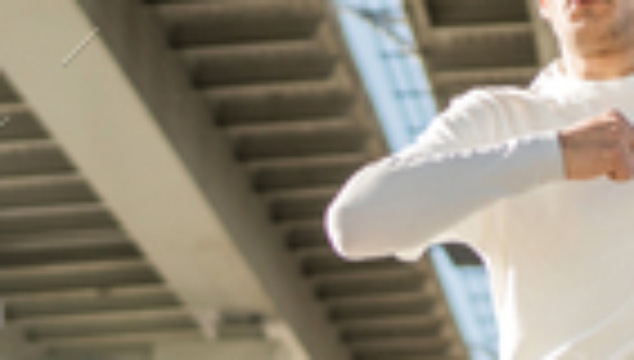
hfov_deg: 14.0
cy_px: 524
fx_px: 2577
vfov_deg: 7.8
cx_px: 463
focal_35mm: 153
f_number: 2
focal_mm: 35
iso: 100
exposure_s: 1/2500
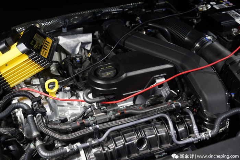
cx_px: 120
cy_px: 80
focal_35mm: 50
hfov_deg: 39.6
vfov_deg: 27.0
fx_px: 333
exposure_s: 1/40
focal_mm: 50
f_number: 4
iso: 400
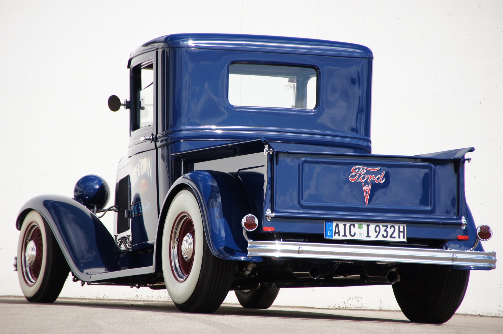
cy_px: 167
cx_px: 252
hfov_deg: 6.9
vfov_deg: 4.6
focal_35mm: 300
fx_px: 4185
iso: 100
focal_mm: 200
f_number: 6.3
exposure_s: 1/320
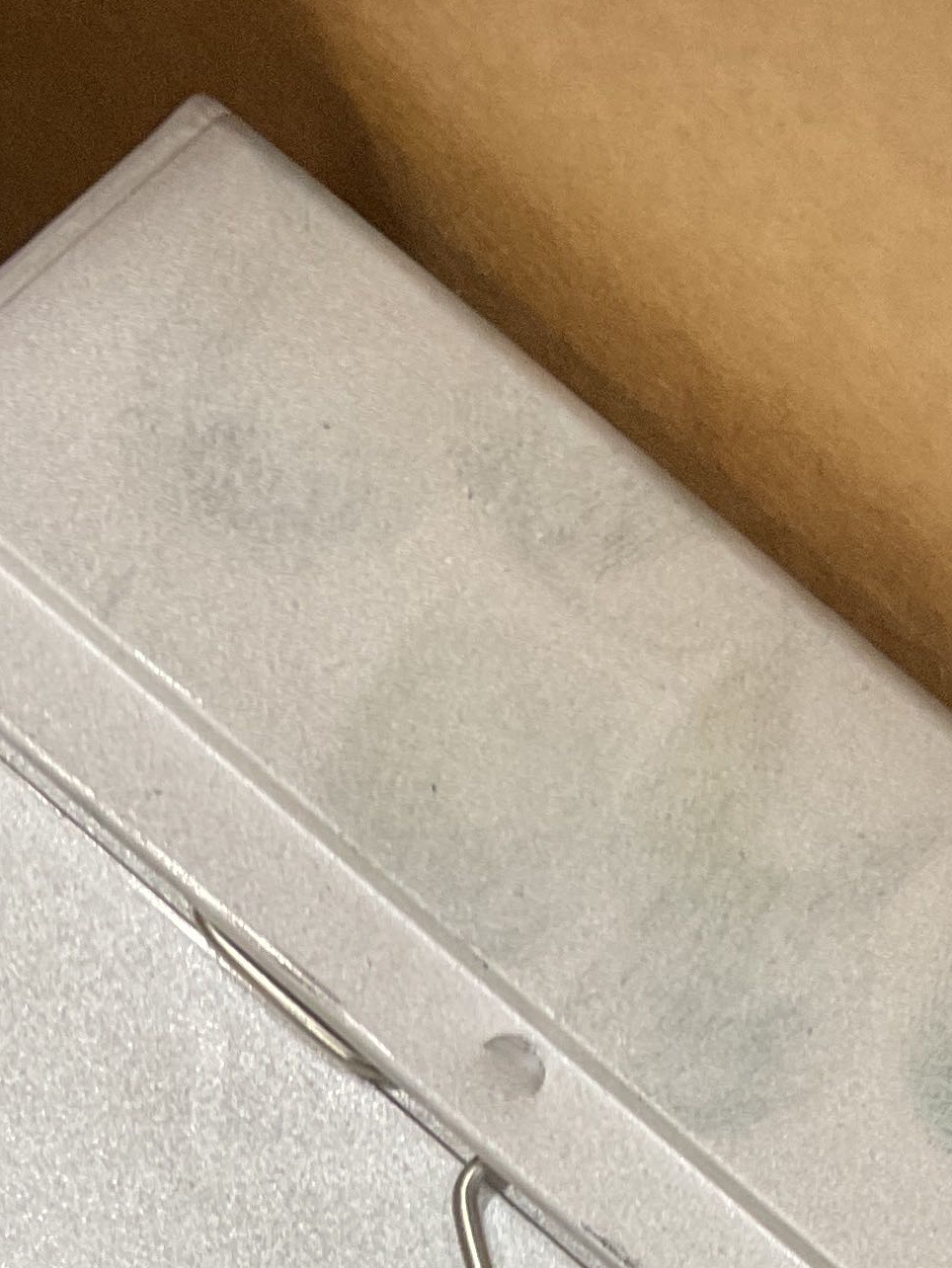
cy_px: 1986
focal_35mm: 91
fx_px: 3335
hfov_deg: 16.2
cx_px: 543
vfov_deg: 18.6
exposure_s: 1/50
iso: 80
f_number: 1.8
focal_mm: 3
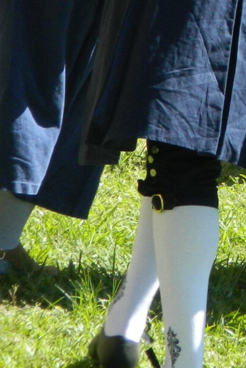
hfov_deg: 3.7
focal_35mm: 365
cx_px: 561
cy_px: -179
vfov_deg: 5.6
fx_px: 3739
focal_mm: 15.1
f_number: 4.2
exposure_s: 1/320
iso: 110
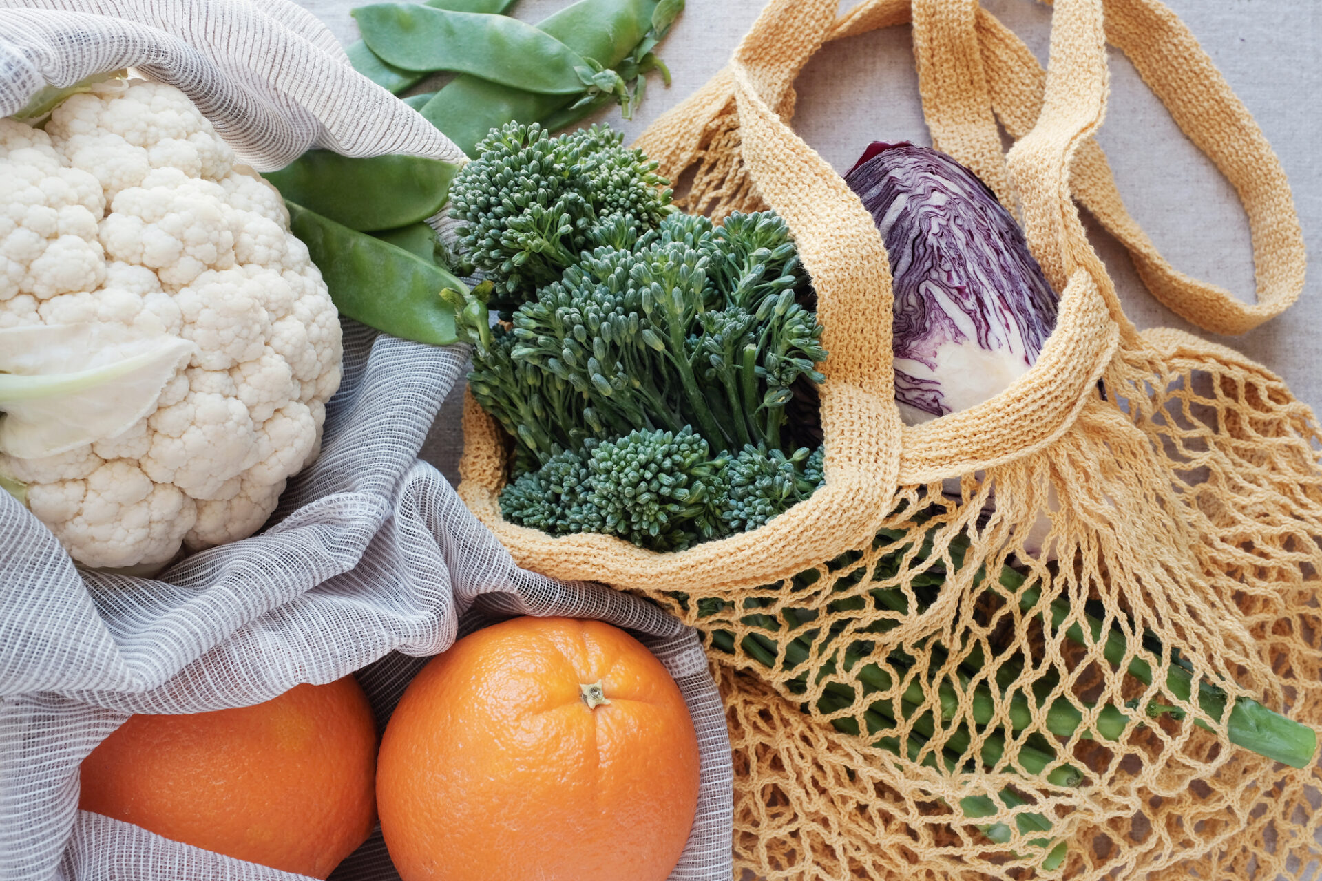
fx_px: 1212
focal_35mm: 33
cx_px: 661
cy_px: 440
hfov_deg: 57.2
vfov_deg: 40.0
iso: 500
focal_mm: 22
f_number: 8
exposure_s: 1/45
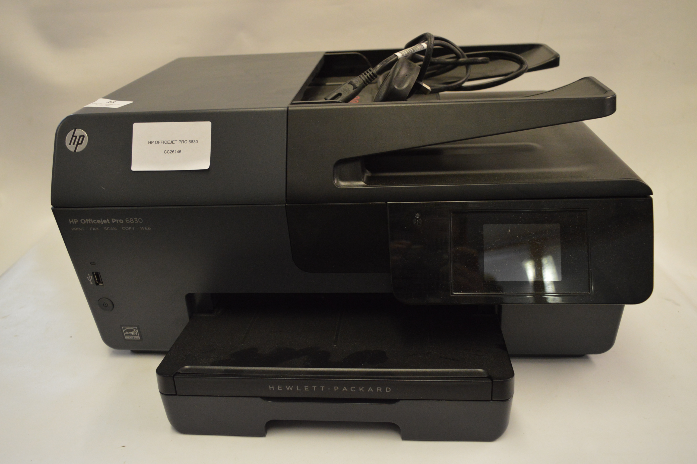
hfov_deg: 62.0
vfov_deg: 43.5
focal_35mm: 30
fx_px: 580
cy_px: 232
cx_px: 348
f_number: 3.8
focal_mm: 20
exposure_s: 1/60
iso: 1800
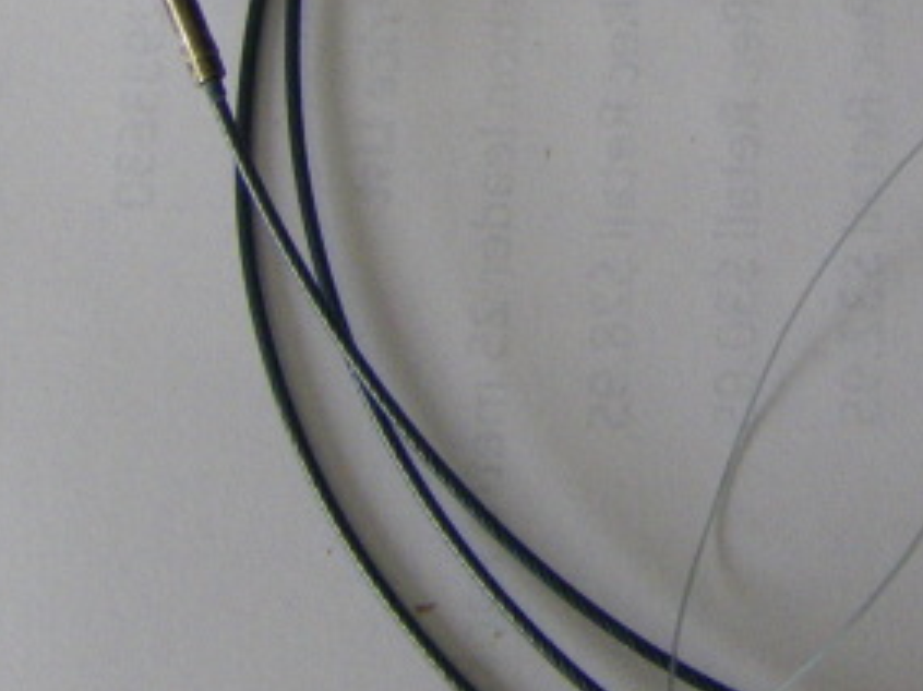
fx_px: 3064
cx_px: 987
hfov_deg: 16.7
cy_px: -164
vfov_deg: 12.5
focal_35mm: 115
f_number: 3.5
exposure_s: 1/50
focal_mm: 6.3
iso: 320
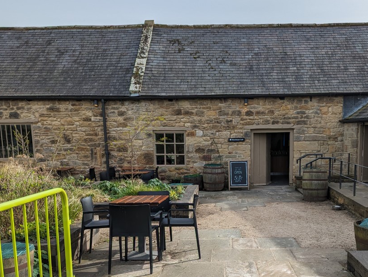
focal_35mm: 35
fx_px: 373
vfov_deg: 40.3
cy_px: 183
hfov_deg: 51.9
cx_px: 235
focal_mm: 6.81
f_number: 1.85
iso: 44
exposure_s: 1/2358
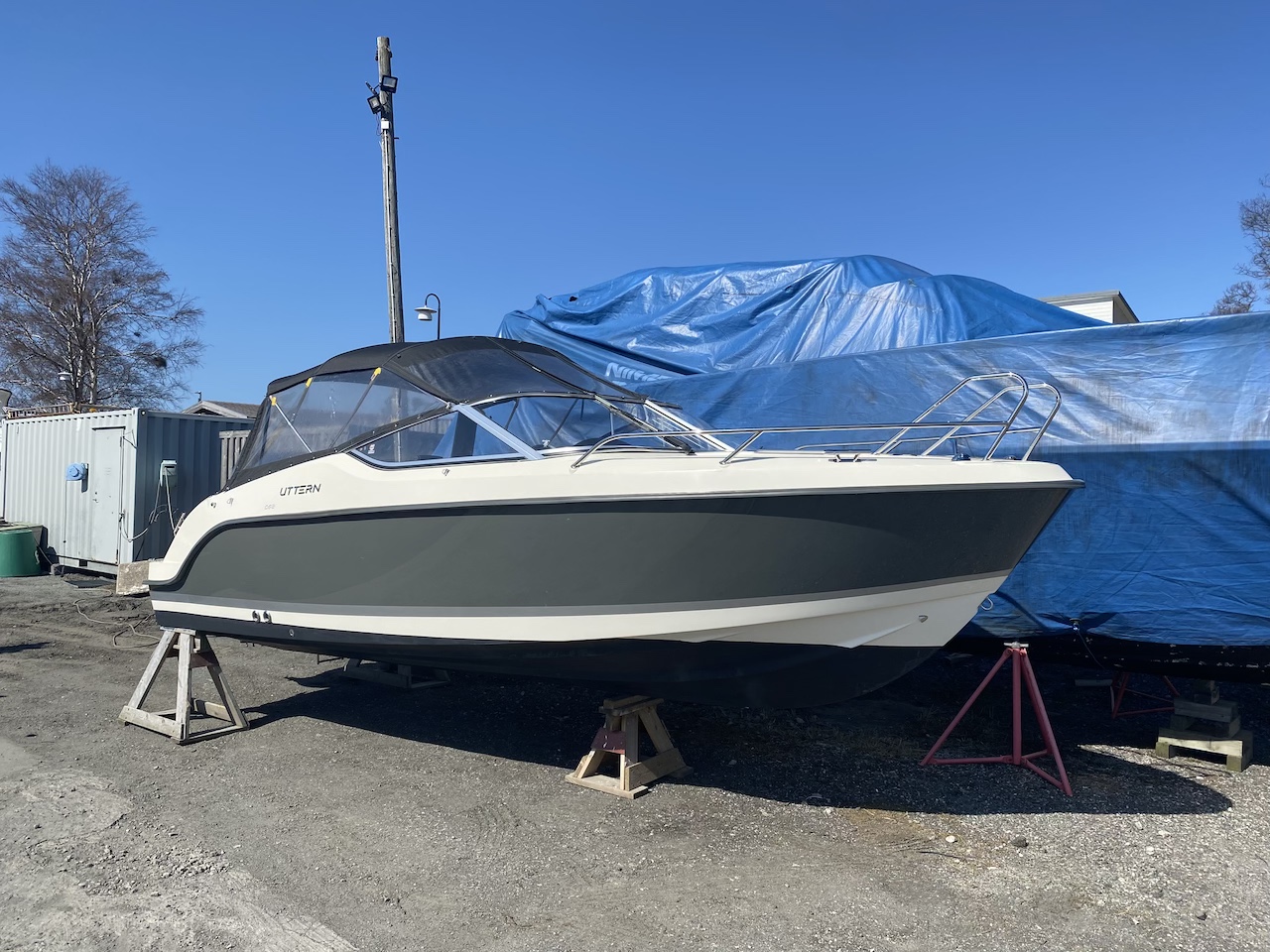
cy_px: 476
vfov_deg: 53.1
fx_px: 954
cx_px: 635
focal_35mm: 26
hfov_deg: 67.3
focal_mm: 4.25
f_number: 1.8
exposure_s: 1/3401
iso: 32
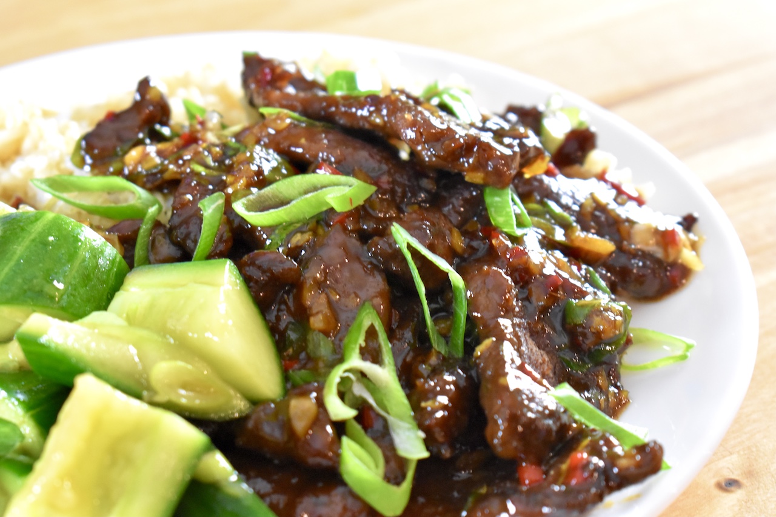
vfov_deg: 16.5
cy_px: 258
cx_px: 388
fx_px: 1778
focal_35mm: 82
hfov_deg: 24.6
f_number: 5.6
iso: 3200
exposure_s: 1/30
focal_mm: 55
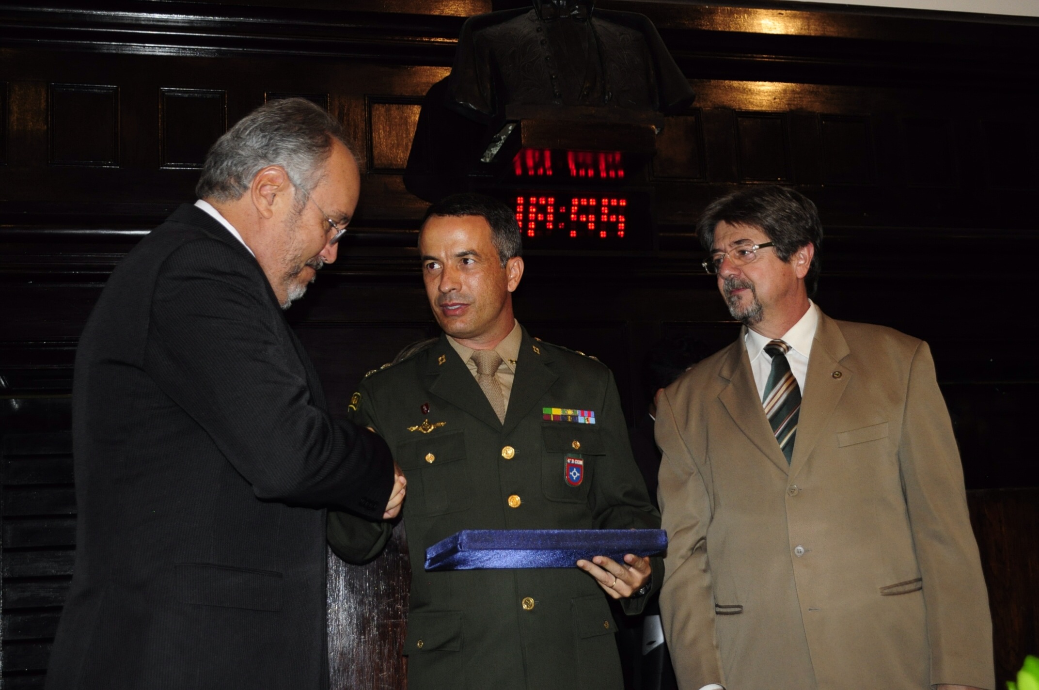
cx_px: 520
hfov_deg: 41.2
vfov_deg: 28.0
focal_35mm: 48
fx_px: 1384
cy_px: 345
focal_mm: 32
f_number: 4.8
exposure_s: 1/60
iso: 800
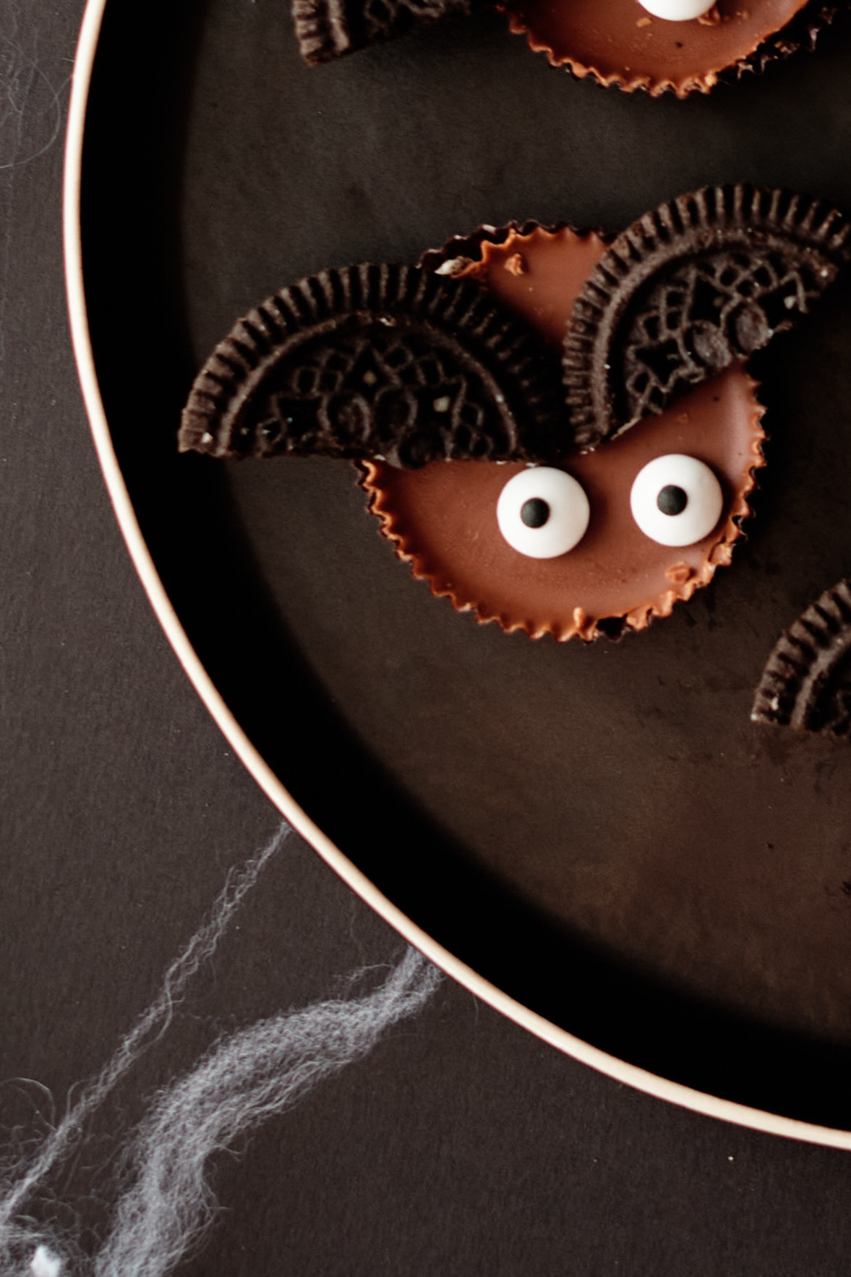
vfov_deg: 13.9
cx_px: 1065
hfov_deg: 9.2
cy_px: 232
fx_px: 5211
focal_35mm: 147
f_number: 3.2
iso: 250
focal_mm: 35
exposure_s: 1/125
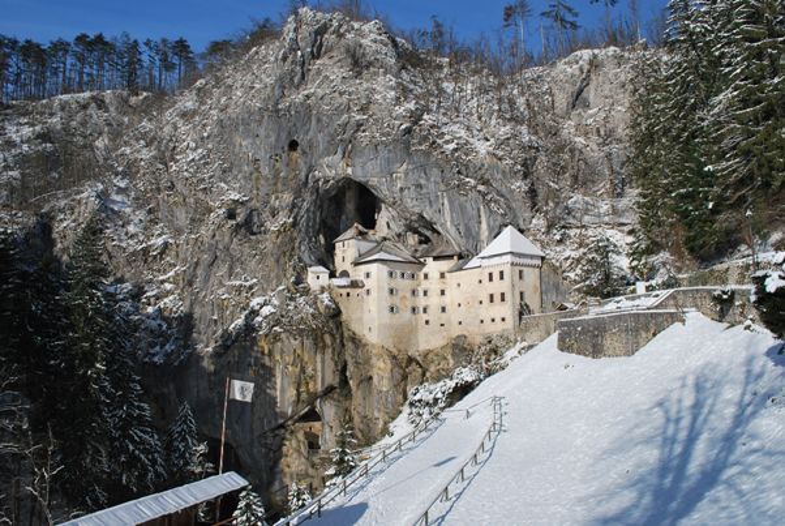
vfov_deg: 48.1
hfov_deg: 67.3
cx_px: 392
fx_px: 589
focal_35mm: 27
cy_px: 263
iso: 200
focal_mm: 18
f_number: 10
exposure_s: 1/200
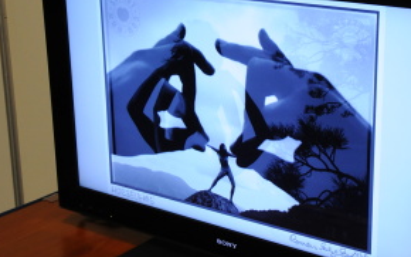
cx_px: 268
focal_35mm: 79
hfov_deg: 26.0
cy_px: 126
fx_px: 885
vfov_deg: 16.5
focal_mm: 30
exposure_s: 1/60
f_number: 4.5
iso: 1000
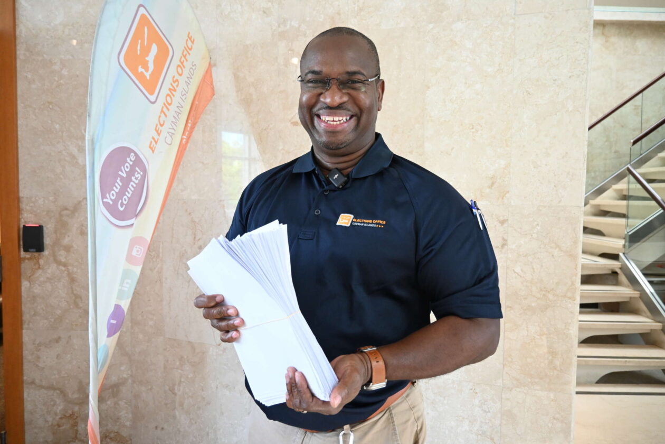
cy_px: 222
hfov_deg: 73.7
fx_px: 443
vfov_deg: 53.1
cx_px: 332
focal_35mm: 24
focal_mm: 16
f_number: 3.5
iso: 2000
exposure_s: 1/125
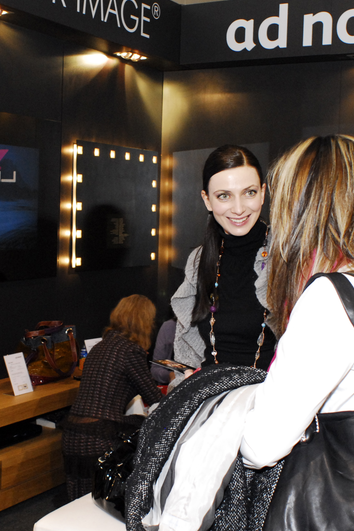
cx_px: 120
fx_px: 796
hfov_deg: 24.9
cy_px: 267
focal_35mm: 54
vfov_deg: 36.9
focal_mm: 20
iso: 800
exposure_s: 1/50
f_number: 4.5
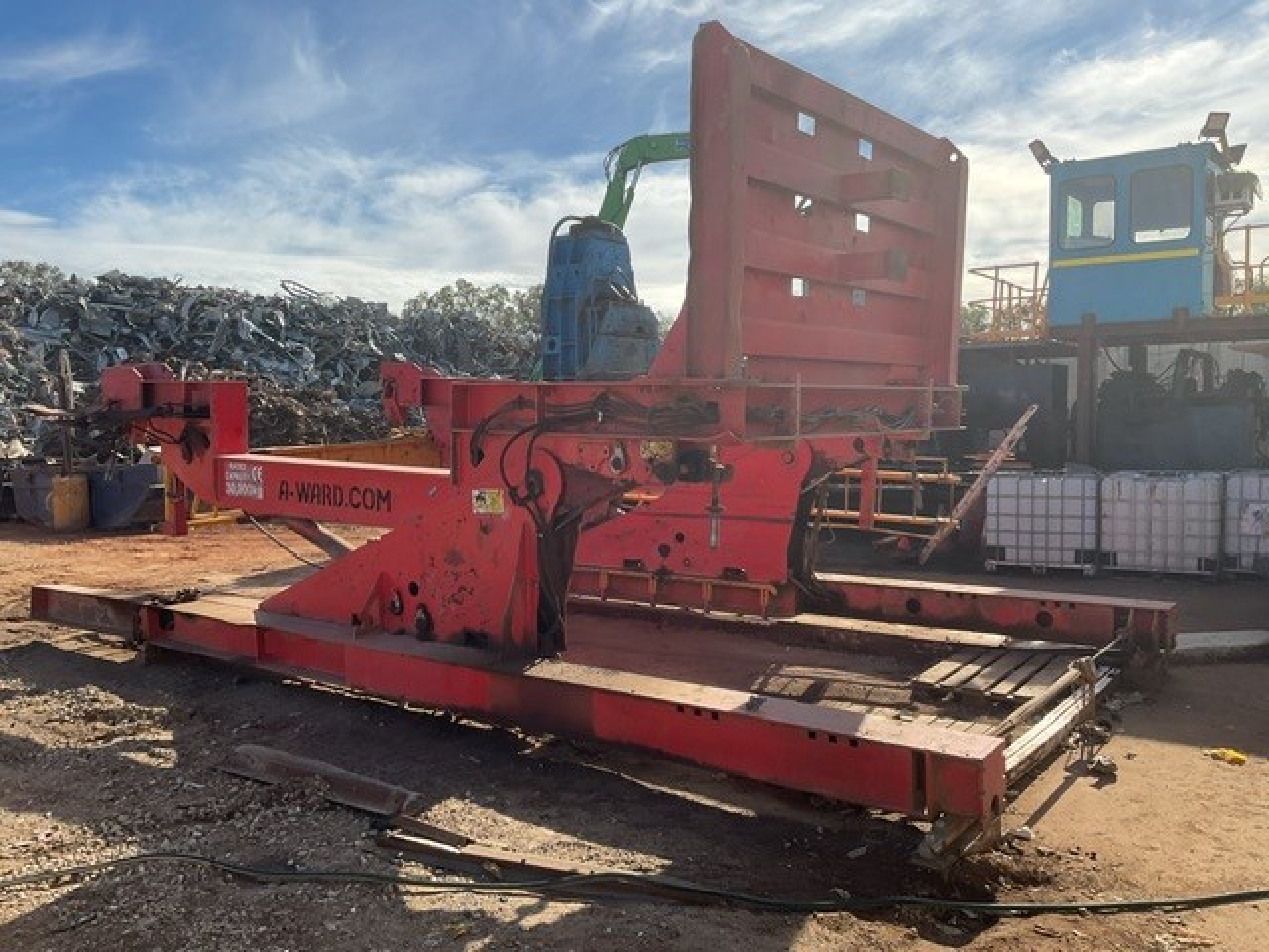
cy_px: 476
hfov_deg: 61.7
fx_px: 1063
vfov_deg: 48.2
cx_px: 634
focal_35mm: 29
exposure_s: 1/1786
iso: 16
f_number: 1.8
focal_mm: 3
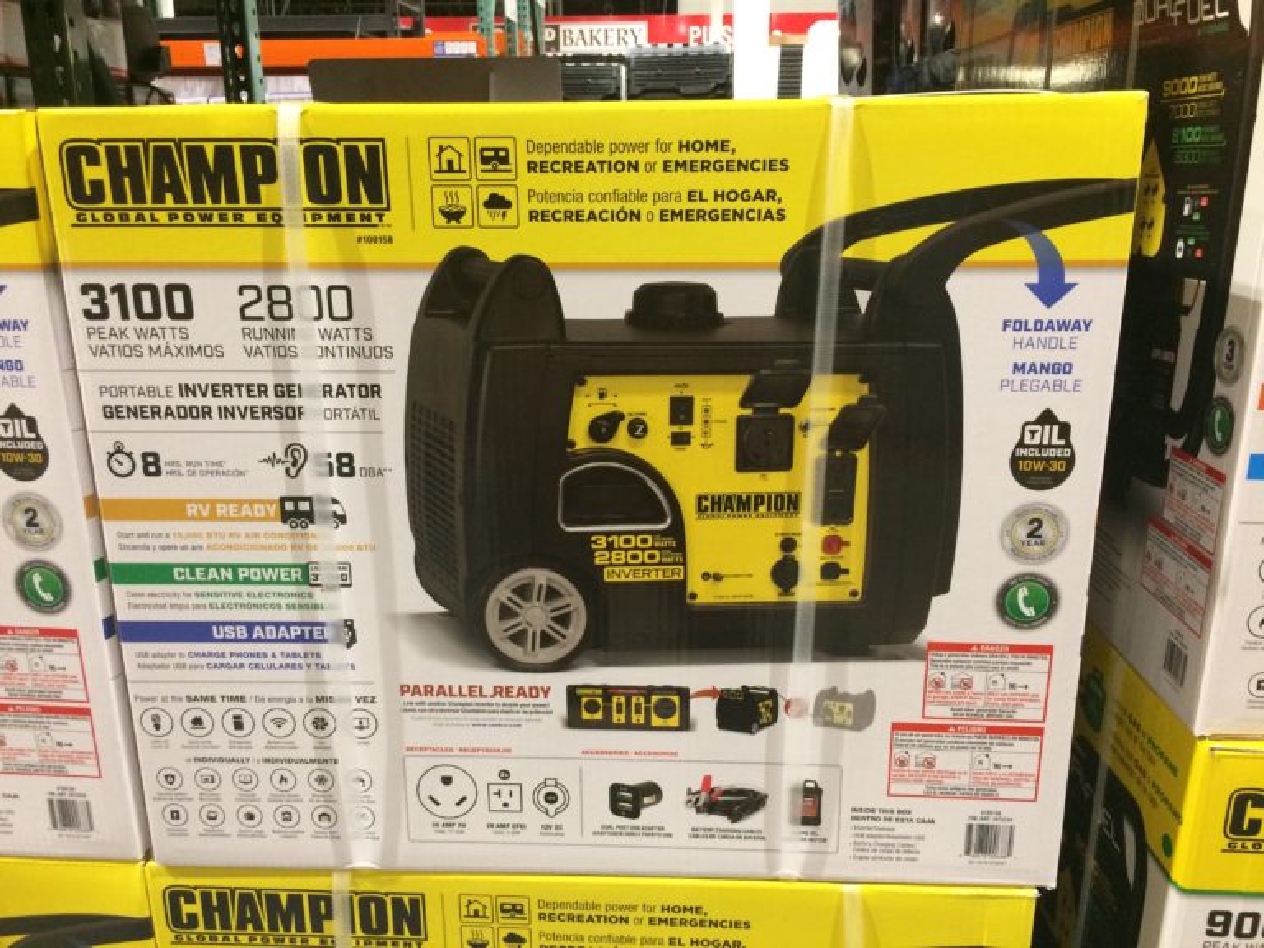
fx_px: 1059
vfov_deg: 48.2
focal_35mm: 29
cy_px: 474
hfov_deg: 61.7
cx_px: 632
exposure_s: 1/30
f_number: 2.2
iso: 250
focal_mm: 4.15
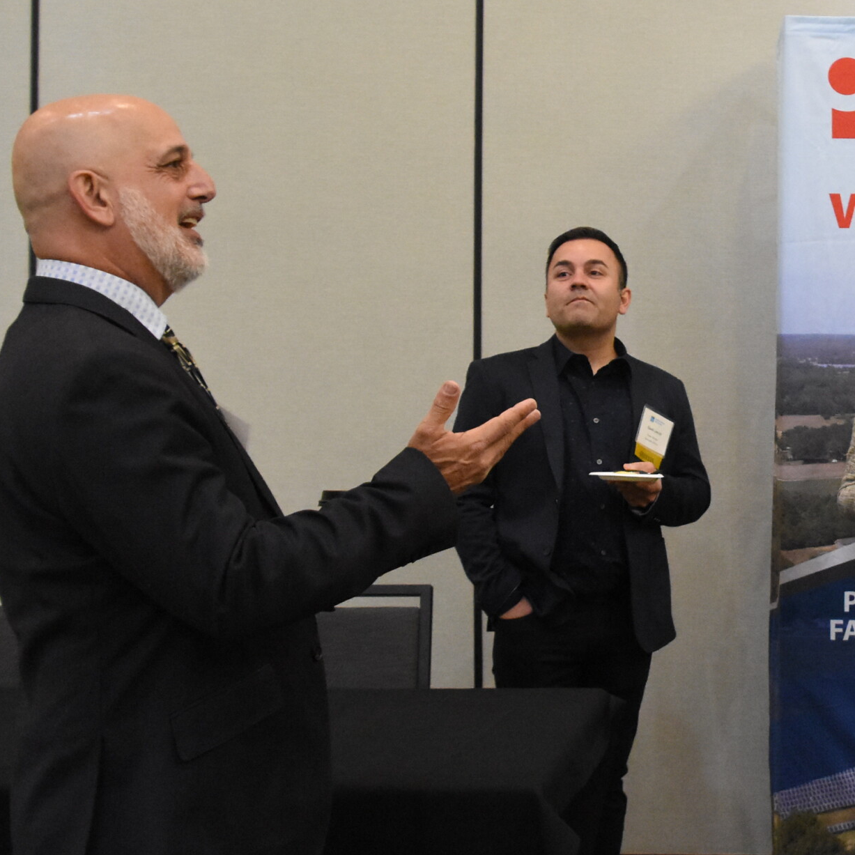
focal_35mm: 56
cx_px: 799
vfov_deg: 30.6
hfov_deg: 29.2
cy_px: 429
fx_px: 1562
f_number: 4.5
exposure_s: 1/100
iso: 6400
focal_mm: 21
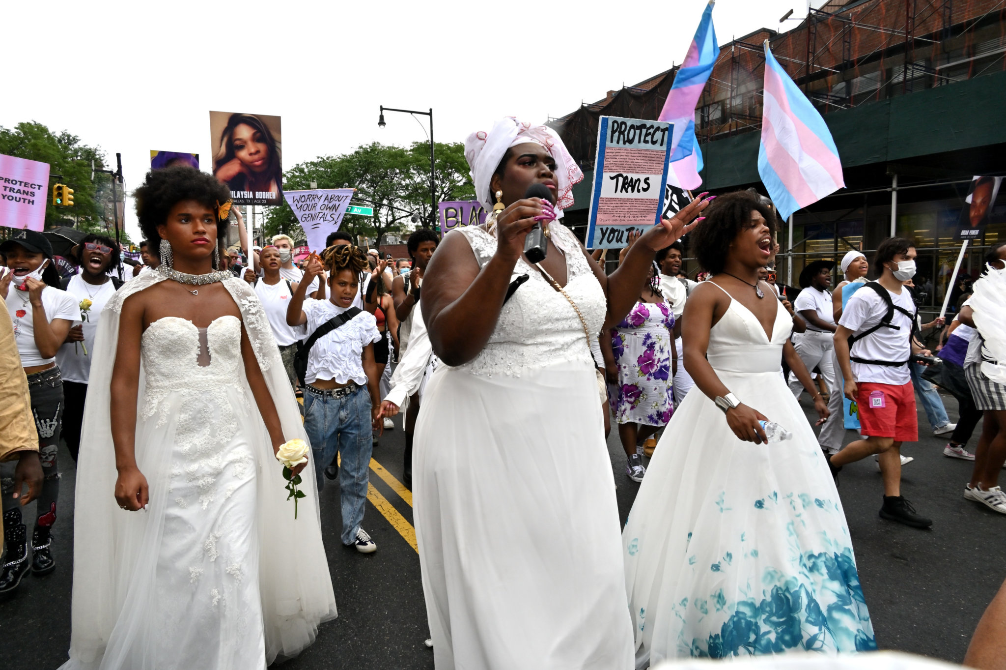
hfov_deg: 73.8
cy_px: 335
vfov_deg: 53.1
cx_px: 503
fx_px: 670
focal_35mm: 24
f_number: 14
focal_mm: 24
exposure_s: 1/200
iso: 500
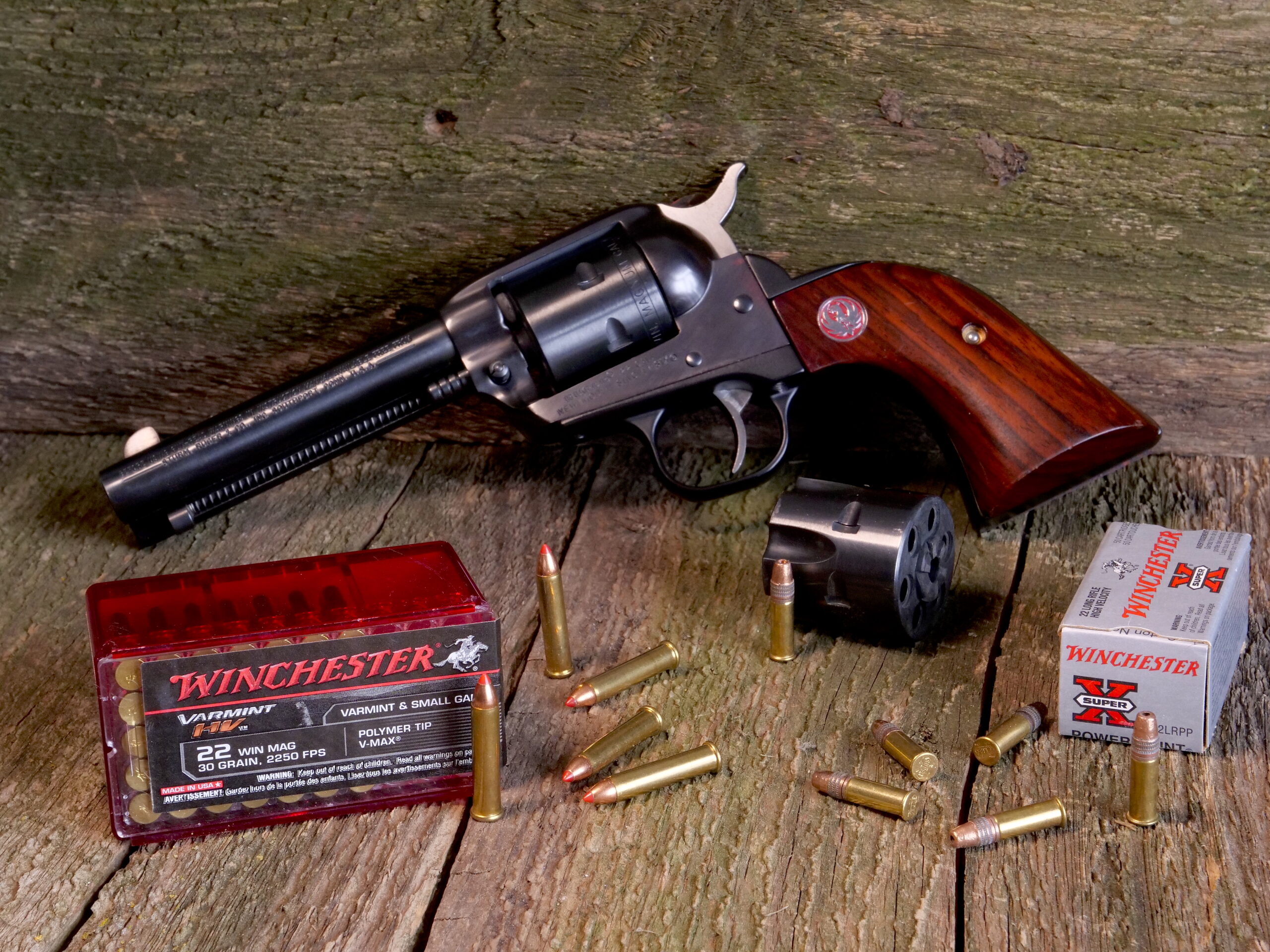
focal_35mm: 68
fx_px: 2495
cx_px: 635
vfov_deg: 21.6
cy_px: 476
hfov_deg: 28.6
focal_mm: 34
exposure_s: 1/50
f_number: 13
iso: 1600
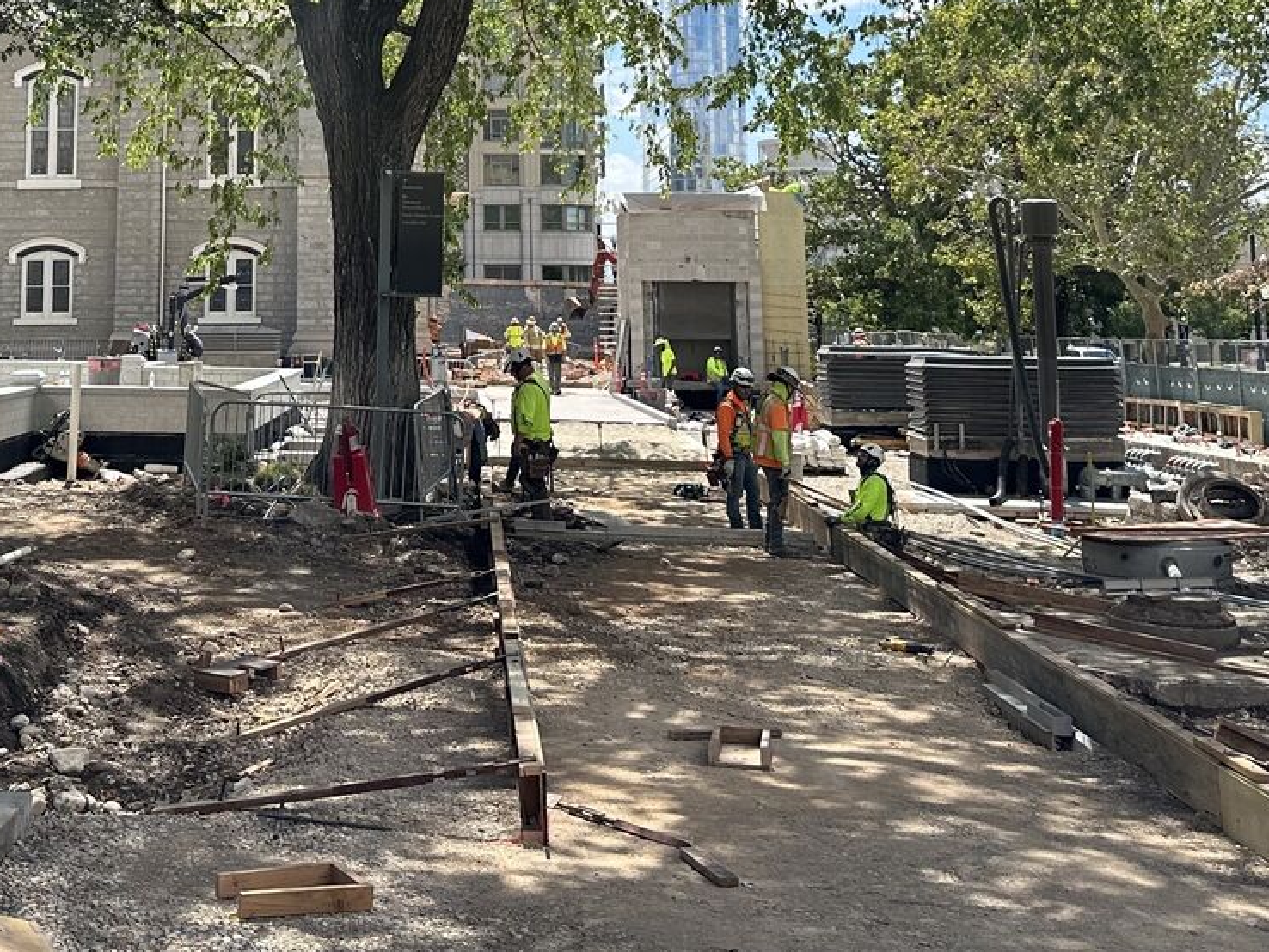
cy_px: 14
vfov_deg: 26.6
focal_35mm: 52
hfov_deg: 36.3
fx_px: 1907
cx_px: 395
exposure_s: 1/2525
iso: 80
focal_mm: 6.86
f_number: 1.78
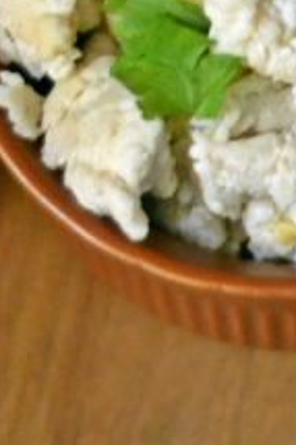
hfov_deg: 7.0
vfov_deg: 10.4
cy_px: -84
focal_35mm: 194
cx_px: 294
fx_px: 2396
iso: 3200
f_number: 1.8
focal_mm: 50
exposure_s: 1/25
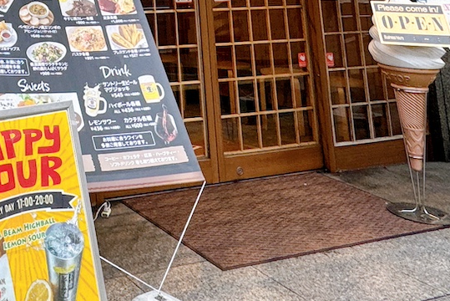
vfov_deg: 20.7
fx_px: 675
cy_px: -173
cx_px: -34
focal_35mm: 54
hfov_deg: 32.7
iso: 80
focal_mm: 2.22
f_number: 2.2
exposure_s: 1/99
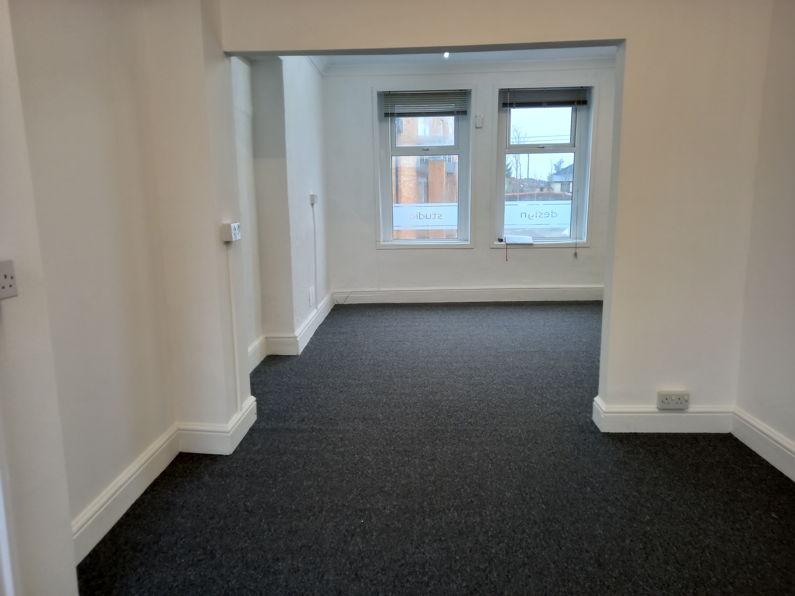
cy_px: 298
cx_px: 398
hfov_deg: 69.4
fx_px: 574
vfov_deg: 54.9
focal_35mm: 25
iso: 80
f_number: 2
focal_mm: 4.6
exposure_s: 1/50
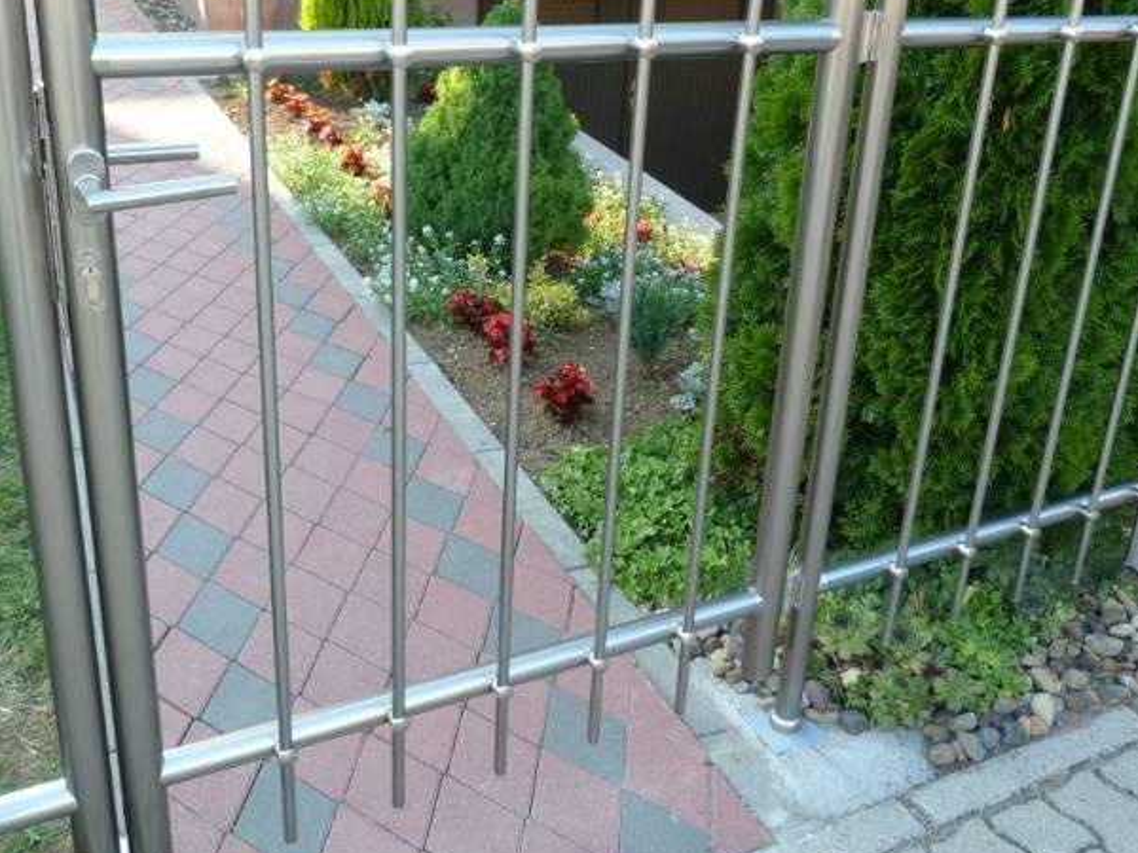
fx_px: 1183
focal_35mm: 36
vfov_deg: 39.4
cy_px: 326
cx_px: 605
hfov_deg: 51.3
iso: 80
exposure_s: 1/80
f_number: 2.9
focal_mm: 4.9
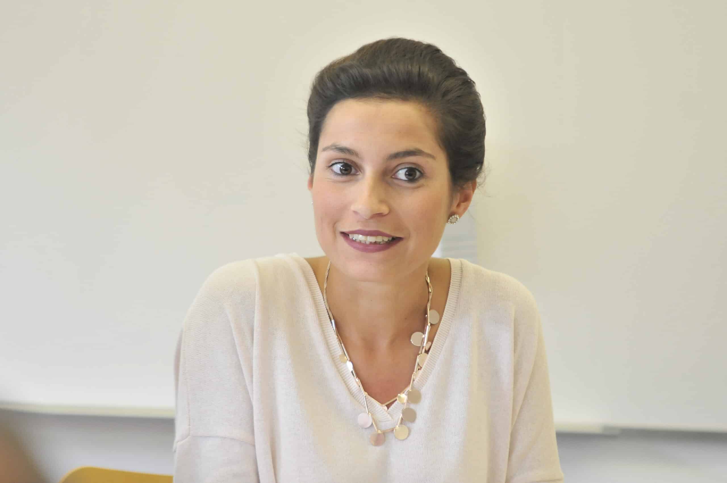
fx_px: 6051
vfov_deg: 4.6
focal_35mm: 300
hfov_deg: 6.9
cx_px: 364
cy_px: 242
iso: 800
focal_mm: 200
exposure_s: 1/100
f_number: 3.2
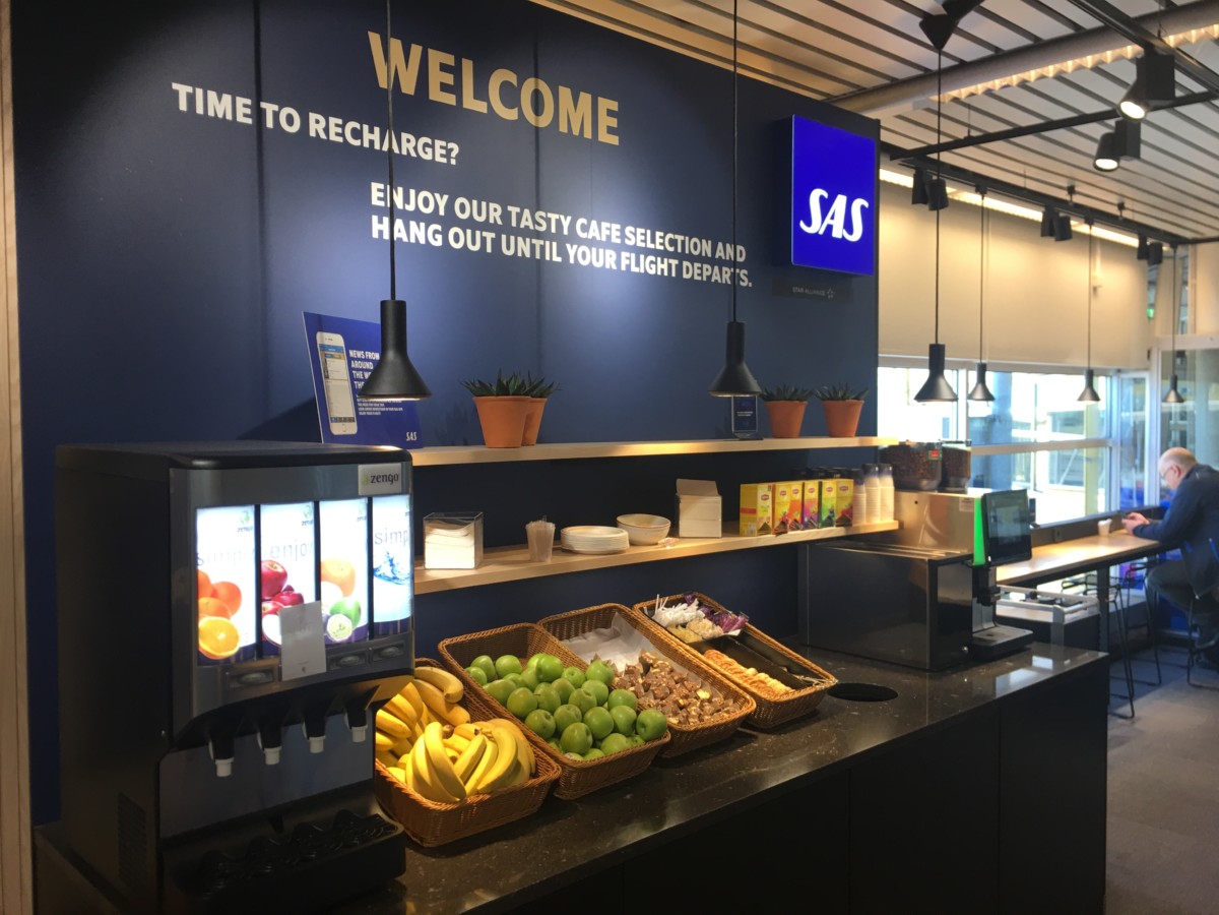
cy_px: 458
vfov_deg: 48.2
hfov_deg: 61.7
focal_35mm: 29
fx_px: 1021
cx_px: 610
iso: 25
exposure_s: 1/33
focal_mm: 4.15
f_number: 2.2
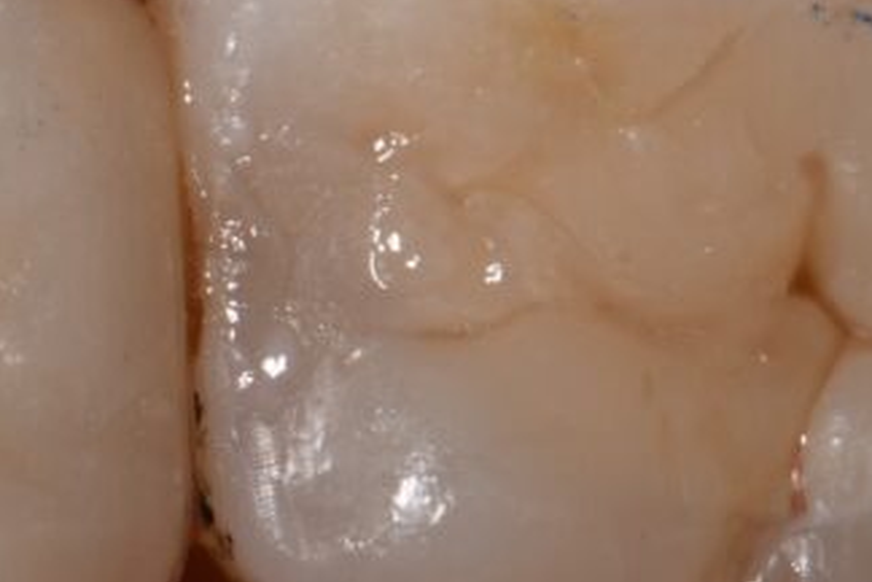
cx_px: -393
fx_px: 12013
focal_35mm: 496
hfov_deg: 4.1
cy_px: 337
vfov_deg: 2.8
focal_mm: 105
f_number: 32
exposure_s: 1/160
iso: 200
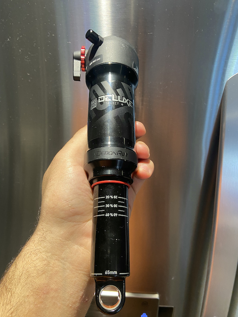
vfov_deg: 67.3
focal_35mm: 26
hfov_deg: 53.1
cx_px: 119
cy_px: 158
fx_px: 238
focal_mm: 4.25
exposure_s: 1/60
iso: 125
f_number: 1.8
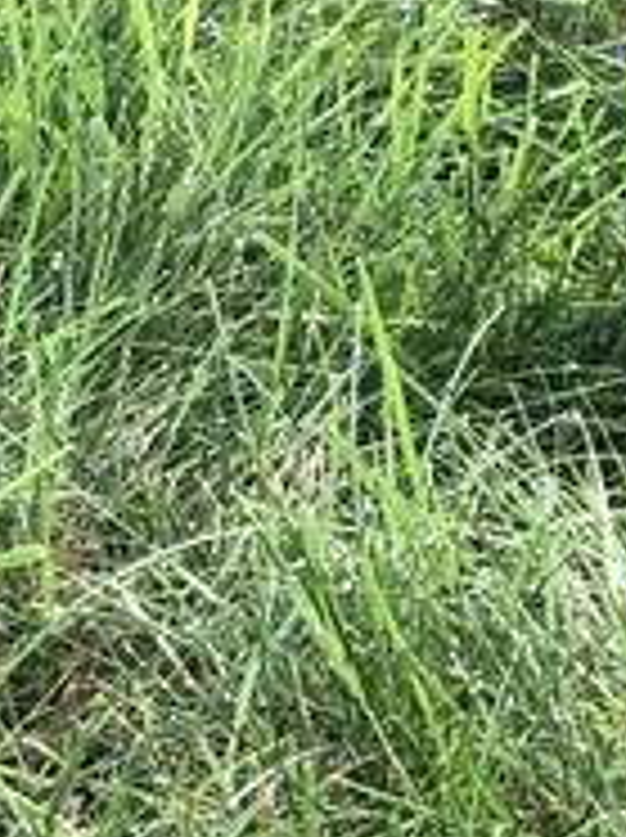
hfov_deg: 7.5
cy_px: 549
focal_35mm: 161
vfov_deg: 12.3
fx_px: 3891
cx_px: 2155
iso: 25
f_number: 1.8
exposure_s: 1/120
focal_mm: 4
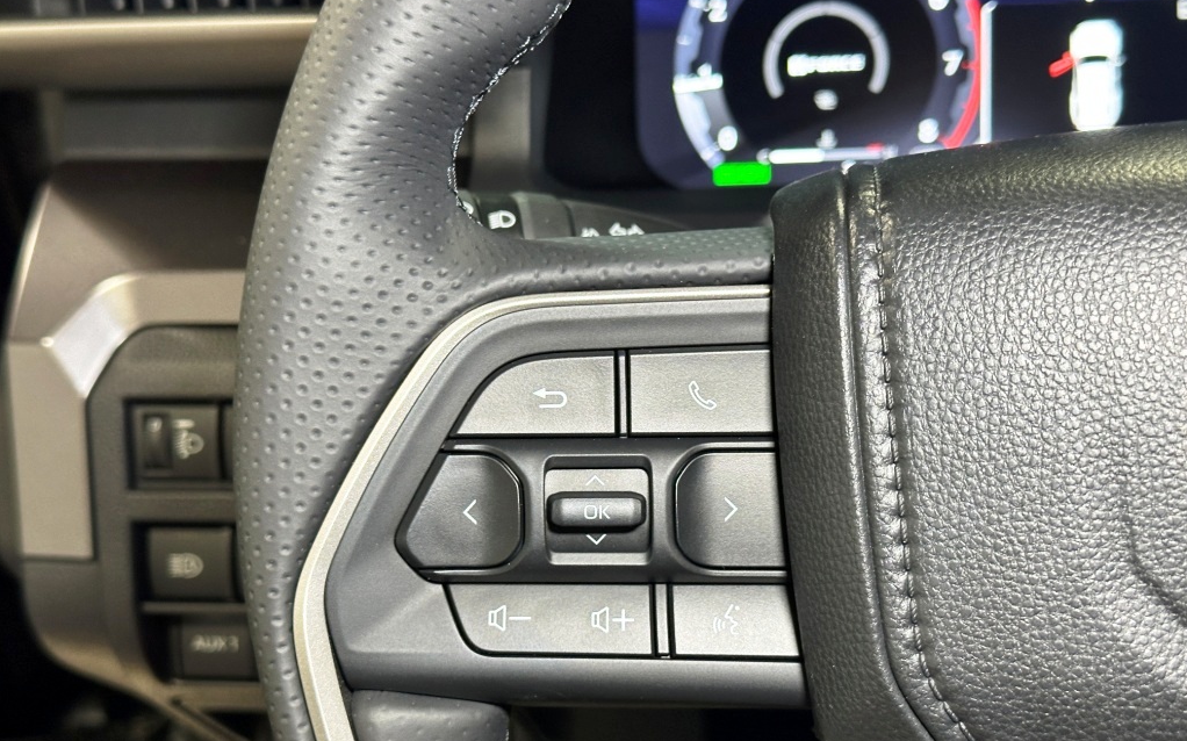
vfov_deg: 25.3
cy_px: 431
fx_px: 1649
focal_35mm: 51
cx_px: 594
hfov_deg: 39.6
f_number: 1.78
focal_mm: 6.86
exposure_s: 1/40
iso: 320
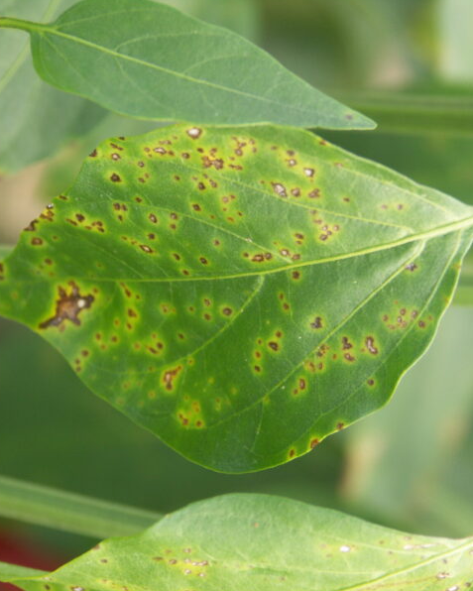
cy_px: 295
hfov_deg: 5.9
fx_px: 4583
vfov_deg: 7.4
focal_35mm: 262
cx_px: 271
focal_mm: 50.8
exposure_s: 1/200
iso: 100
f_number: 3.5
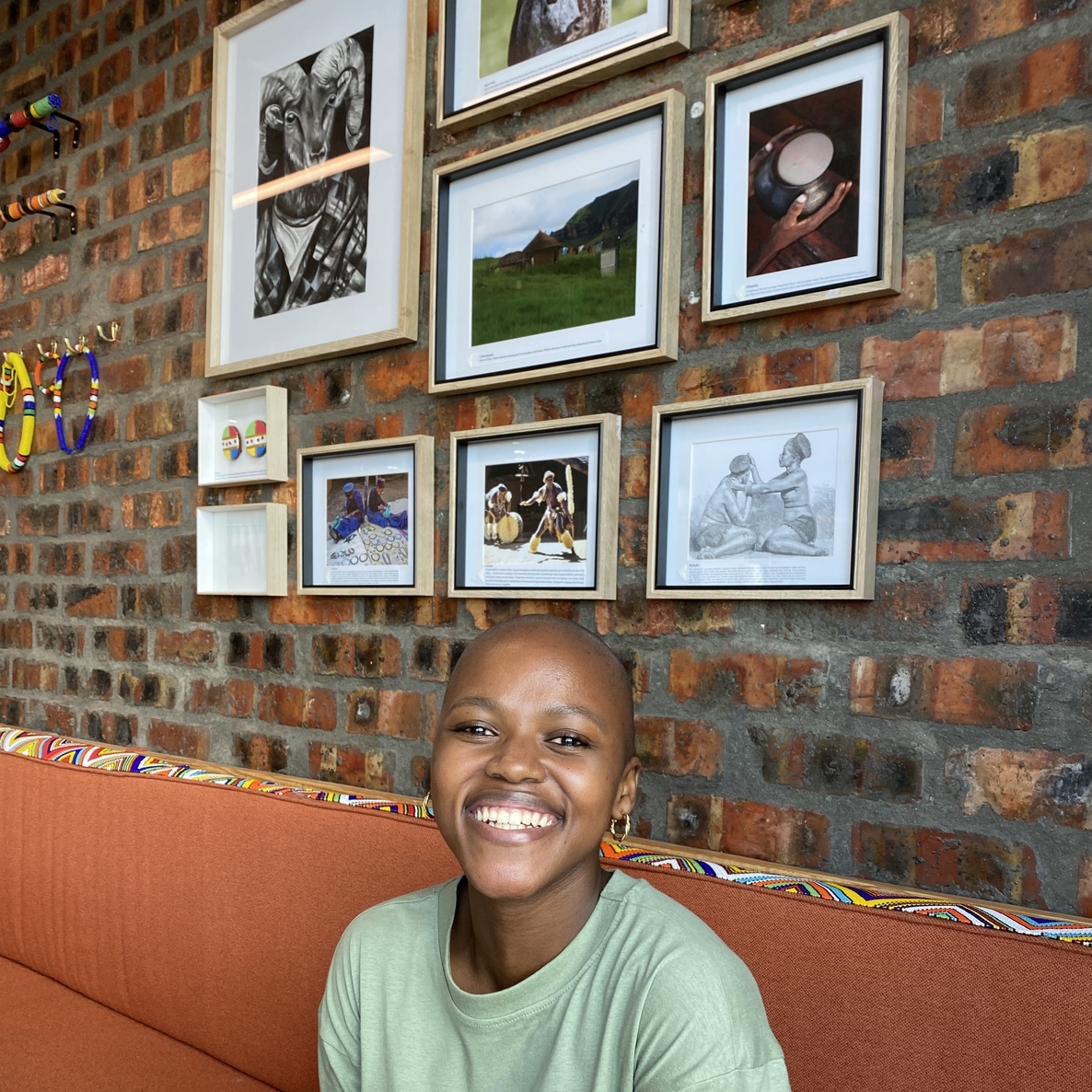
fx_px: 1106
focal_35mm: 31
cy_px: 669
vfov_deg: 52.1
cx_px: 542
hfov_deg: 52.5
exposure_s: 1/100
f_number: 1.8
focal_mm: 4.25
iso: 80
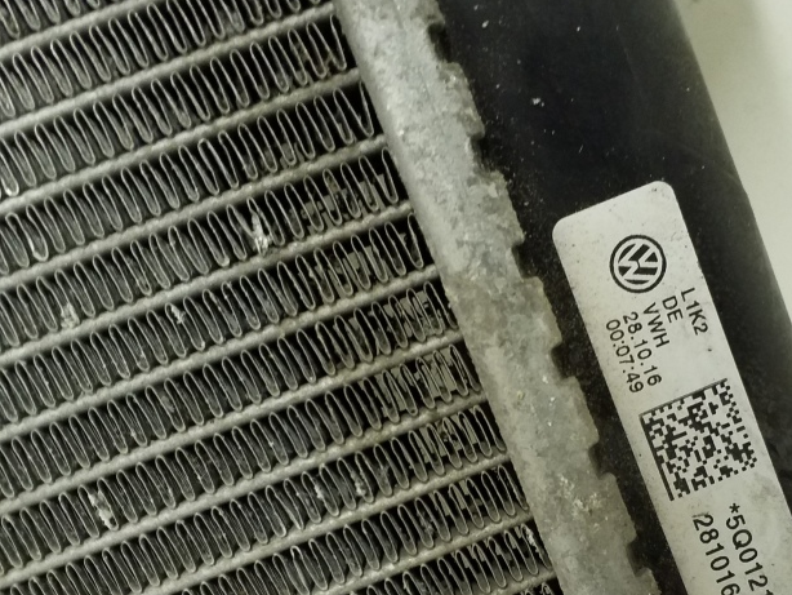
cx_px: 507
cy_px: 439
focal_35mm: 45
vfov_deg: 31.7
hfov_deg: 41.7
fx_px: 1030
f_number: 1.9
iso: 320
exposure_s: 1/20
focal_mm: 3.6
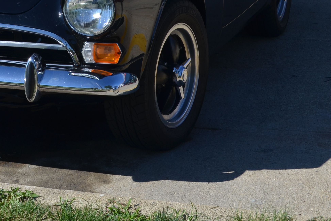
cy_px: -47
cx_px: 60
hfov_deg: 15.8
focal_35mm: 129
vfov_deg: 10.4
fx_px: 1186
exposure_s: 1/320
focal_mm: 34
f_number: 9
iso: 100
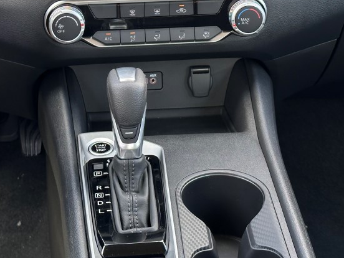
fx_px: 884
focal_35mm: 89
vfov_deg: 16.4
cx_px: 170
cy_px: 21
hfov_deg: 22.0
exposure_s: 1/121
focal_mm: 6.86
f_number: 1.78
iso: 64
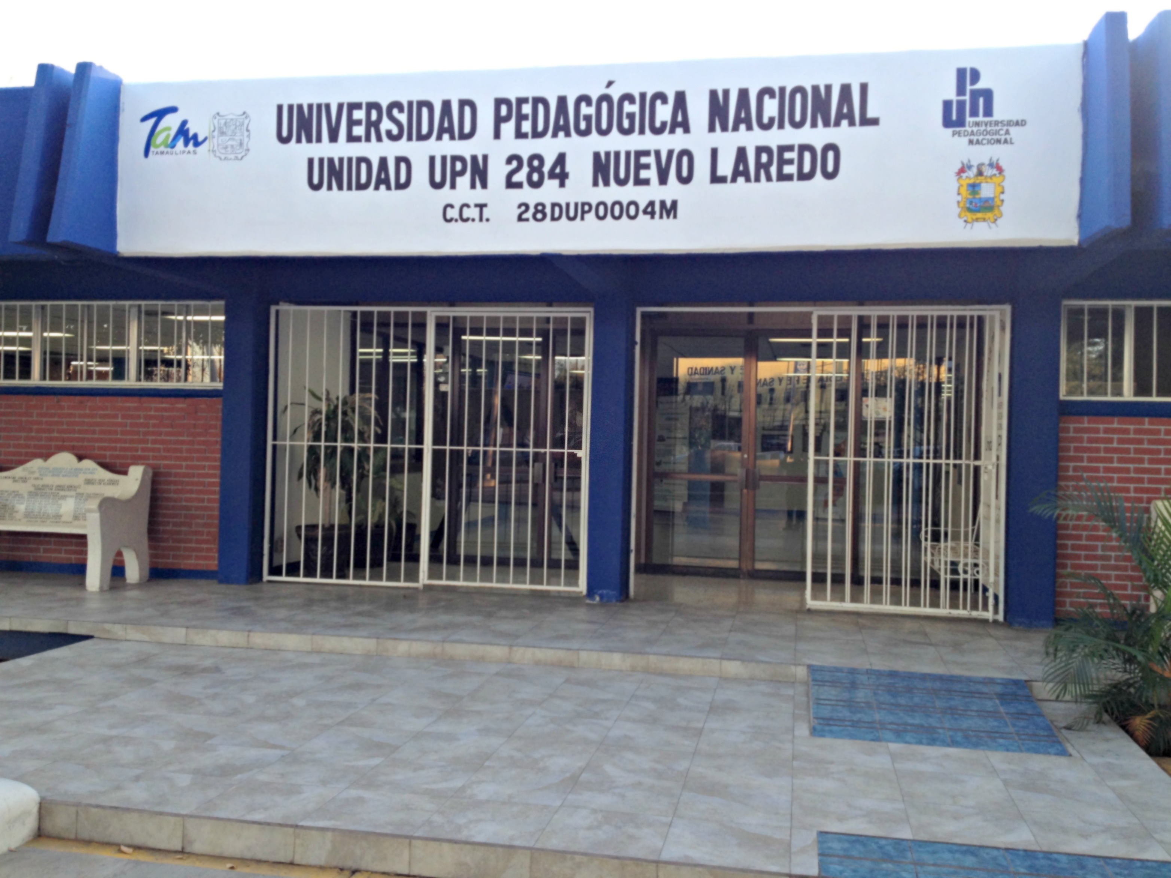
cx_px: 586
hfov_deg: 52.6
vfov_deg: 40.7
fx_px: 1184
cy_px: 439
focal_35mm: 35
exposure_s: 1/60
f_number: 2.4
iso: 50
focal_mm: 4.28
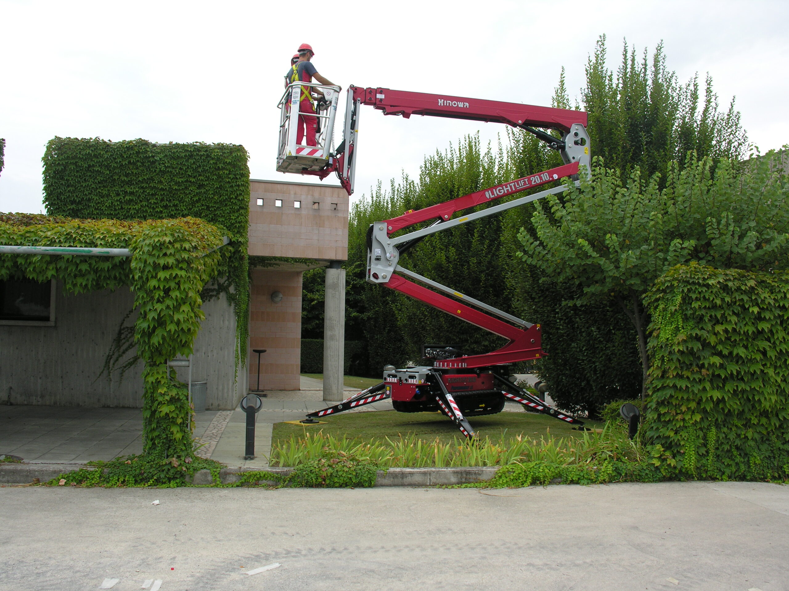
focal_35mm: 35
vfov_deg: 40.7
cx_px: 394
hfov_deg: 52.6
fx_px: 798
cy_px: 296
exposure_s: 1/98.6
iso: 50
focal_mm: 8.9
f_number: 5
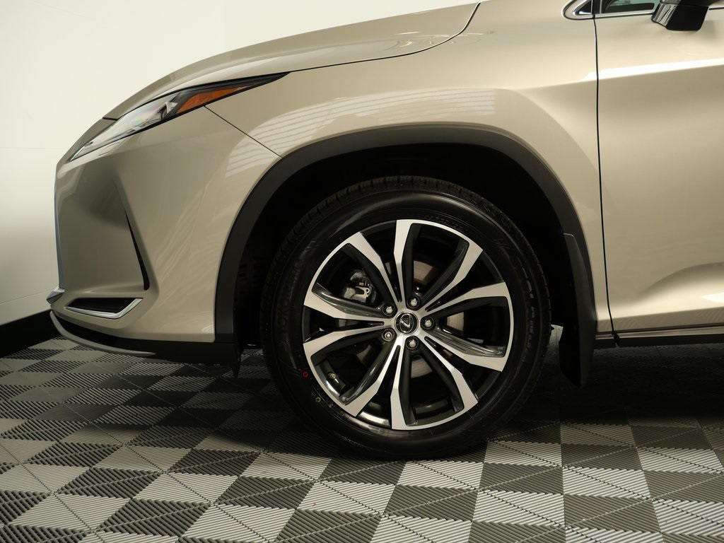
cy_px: 272
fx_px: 920
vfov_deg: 32.9
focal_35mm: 44
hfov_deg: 42.9
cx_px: 362
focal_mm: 22
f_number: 5.6
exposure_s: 1/200
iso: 250
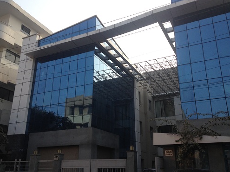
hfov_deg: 50.1
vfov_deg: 38.6
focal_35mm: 37
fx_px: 246
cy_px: 87
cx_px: 112
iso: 50
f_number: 2.4
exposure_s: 1/736
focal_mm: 4.28
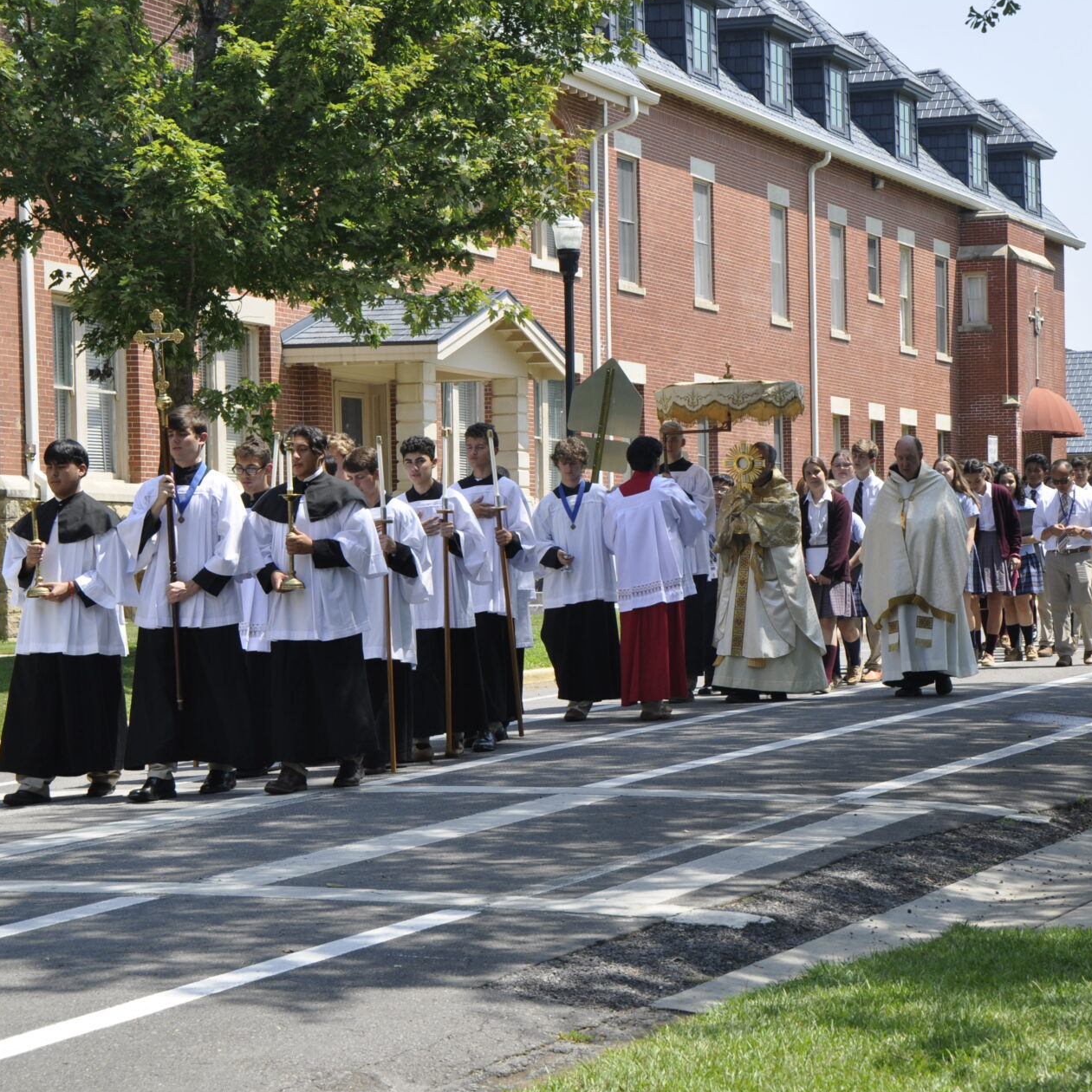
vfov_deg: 17.9
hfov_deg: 17.9
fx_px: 3462
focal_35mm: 97
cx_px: 748
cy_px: 543
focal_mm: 50
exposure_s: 1/250
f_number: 8
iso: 200
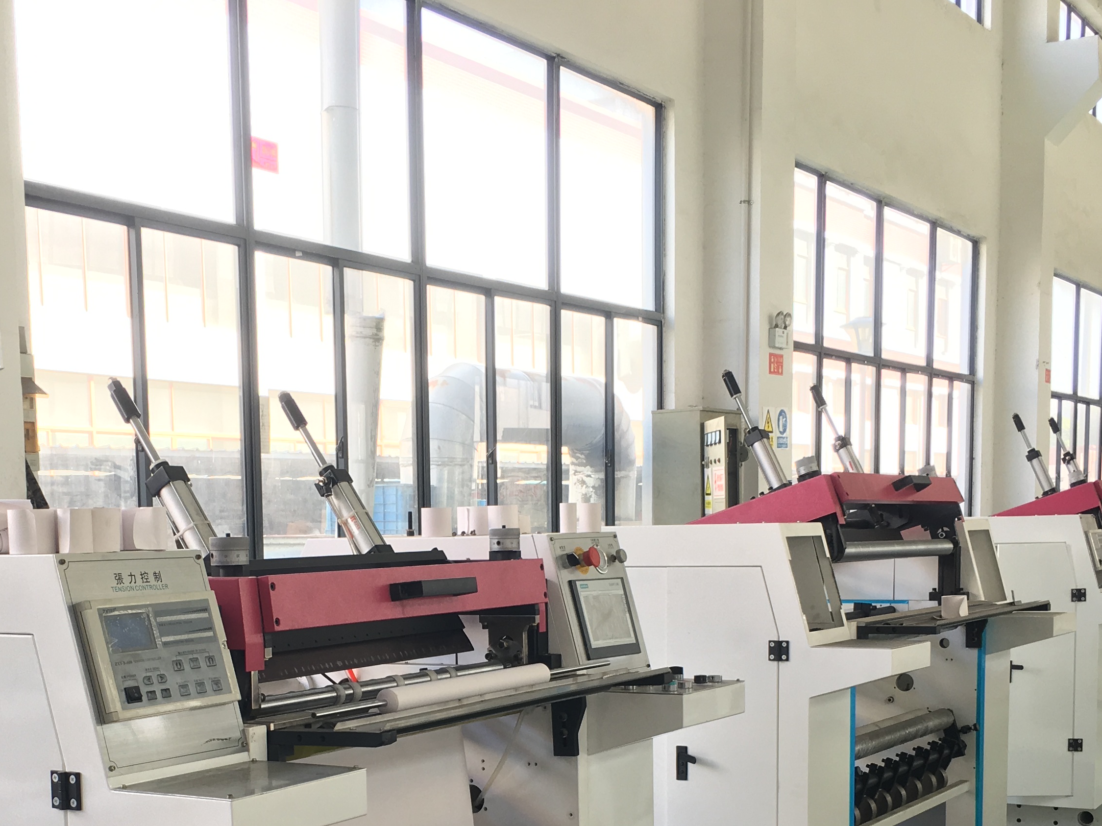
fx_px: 1655
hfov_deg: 36.7
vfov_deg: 27.1
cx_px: 437
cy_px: 733
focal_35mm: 52
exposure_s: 1/50
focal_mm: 4.15
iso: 25
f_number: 2.2
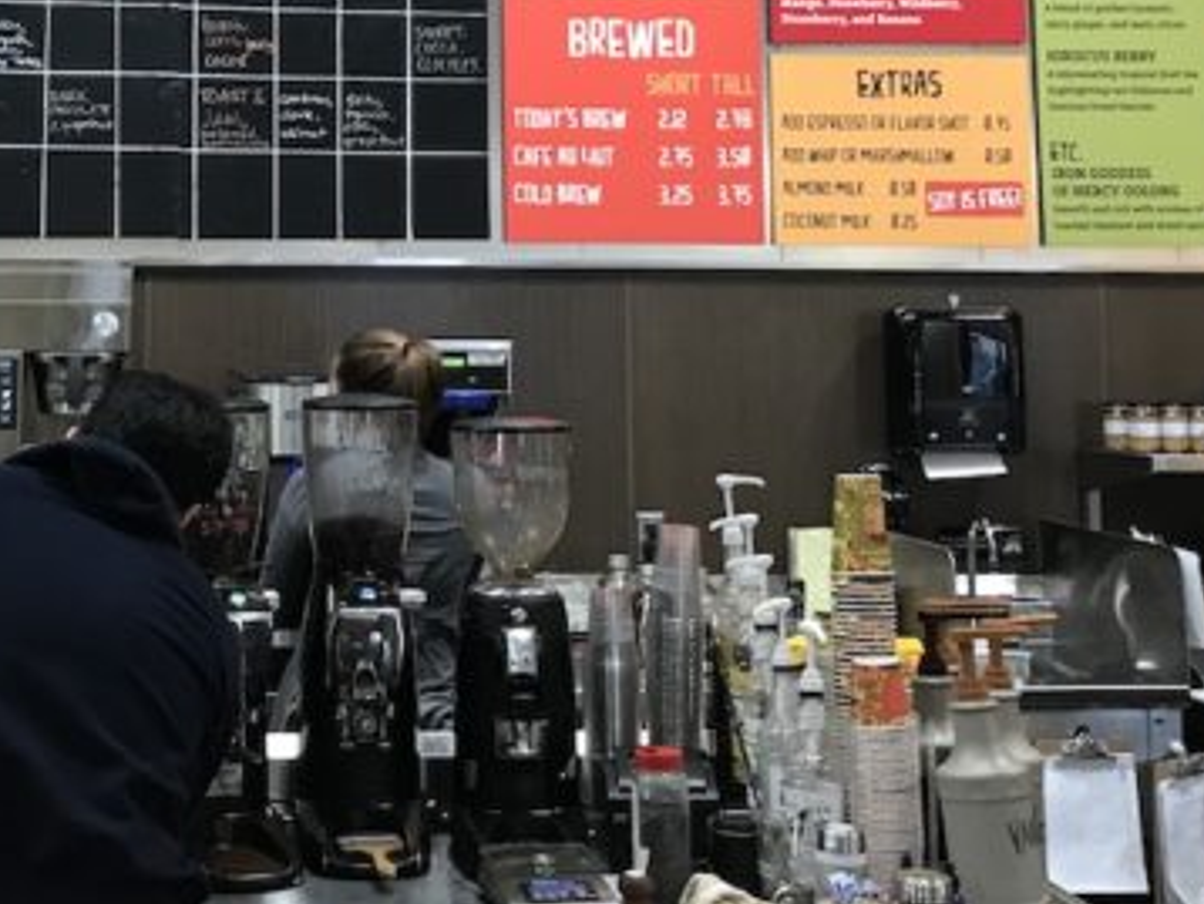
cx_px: 340
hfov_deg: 31.7
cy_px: 155
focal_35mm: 60
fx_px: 2088
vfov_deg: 24.0
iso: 40
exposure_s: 1/15
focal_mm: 3.99
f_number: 1.8
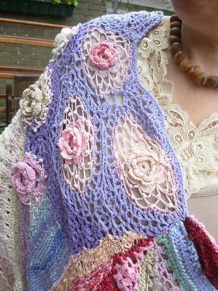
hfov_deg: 36.8
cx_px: 111
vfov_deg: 47.9
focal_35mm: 39
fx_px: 327
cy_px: 148
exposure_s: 1/93.2
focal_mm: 6.3
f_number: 2.9
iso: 50
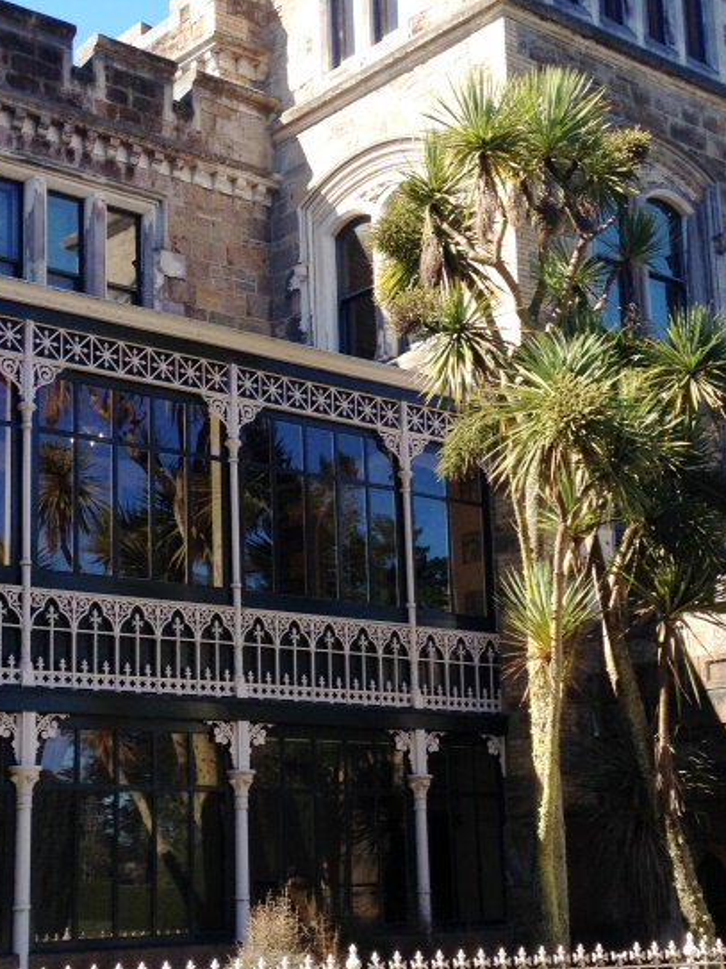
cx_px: 373
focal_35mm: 66
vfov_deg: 29.4
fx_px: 1846
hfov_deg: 22.2
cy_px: 498
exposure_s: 1/593
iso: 50
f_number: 2.4
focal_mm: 4.28
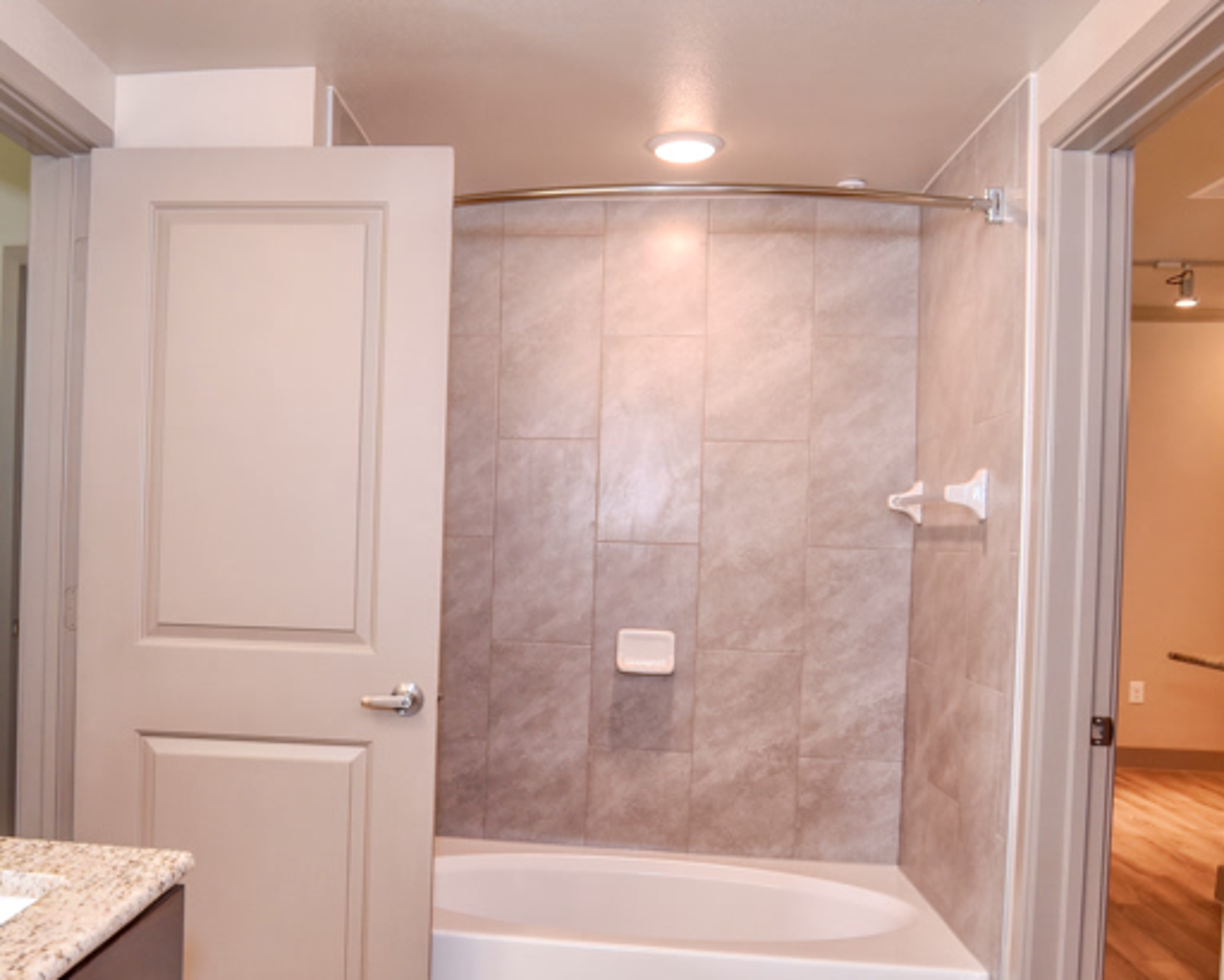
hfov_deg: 53.1
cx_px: 399
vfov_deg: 44.5
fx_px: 1196
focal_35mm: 33
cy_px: 555
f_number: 4.5
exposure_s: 1/80
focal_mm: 18
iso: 800
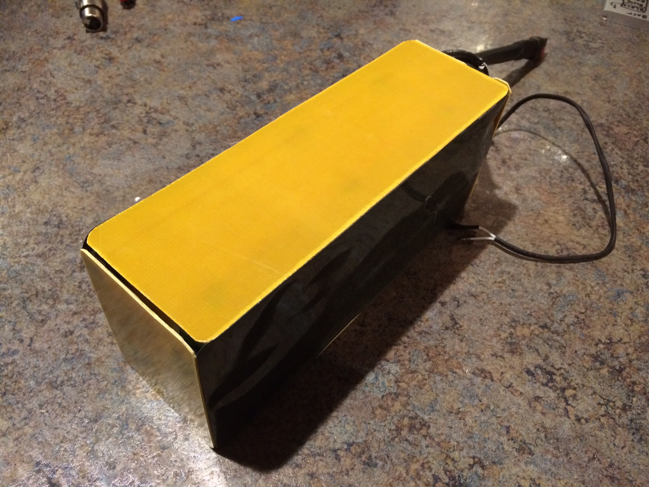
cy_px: 244
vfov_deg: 48.2
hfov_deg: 61.7
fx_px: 544
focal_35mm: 29
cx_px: 324
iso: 320
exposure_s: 1/24
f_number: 2.2
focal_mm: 4.15
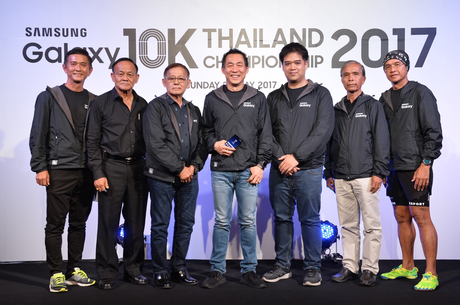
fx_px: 613
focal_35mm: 48
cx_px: 230
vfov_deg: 28.0
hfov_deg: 41.2
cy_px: 152
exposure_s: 1/125
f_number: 5
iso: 800
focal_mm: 48
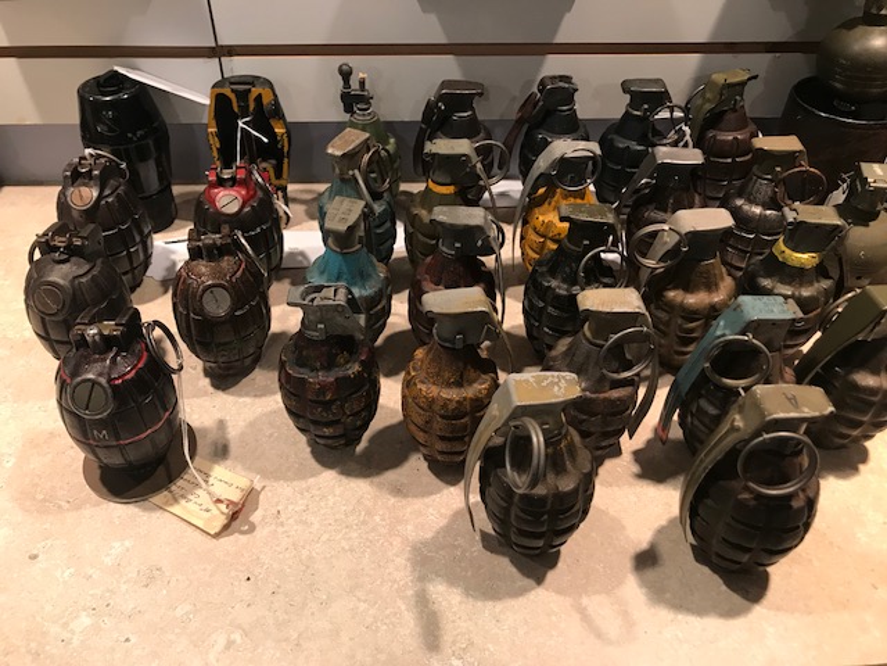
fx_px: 717
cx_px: 444
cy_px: 333
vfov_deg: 49.7
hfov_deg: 63.4
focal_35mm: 28
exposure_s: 1/24
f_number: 1.8
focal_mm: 3.99
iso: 40
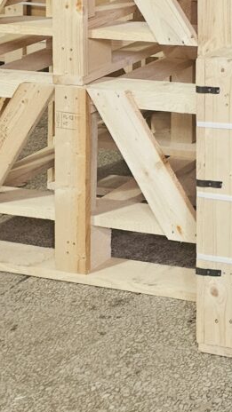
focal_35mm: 83
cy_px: -215
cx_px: 511
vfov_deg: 21.3
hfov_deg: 12.3
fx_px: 908
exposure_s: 1/100
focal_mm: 5.4
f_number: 1.8
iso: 500
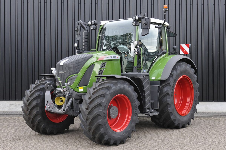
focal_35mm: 57
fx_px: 357
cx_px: 113
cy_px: 75
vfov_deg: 23.7
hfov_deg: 35.1
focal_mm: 38
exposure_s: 1/60
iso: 400
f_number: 4
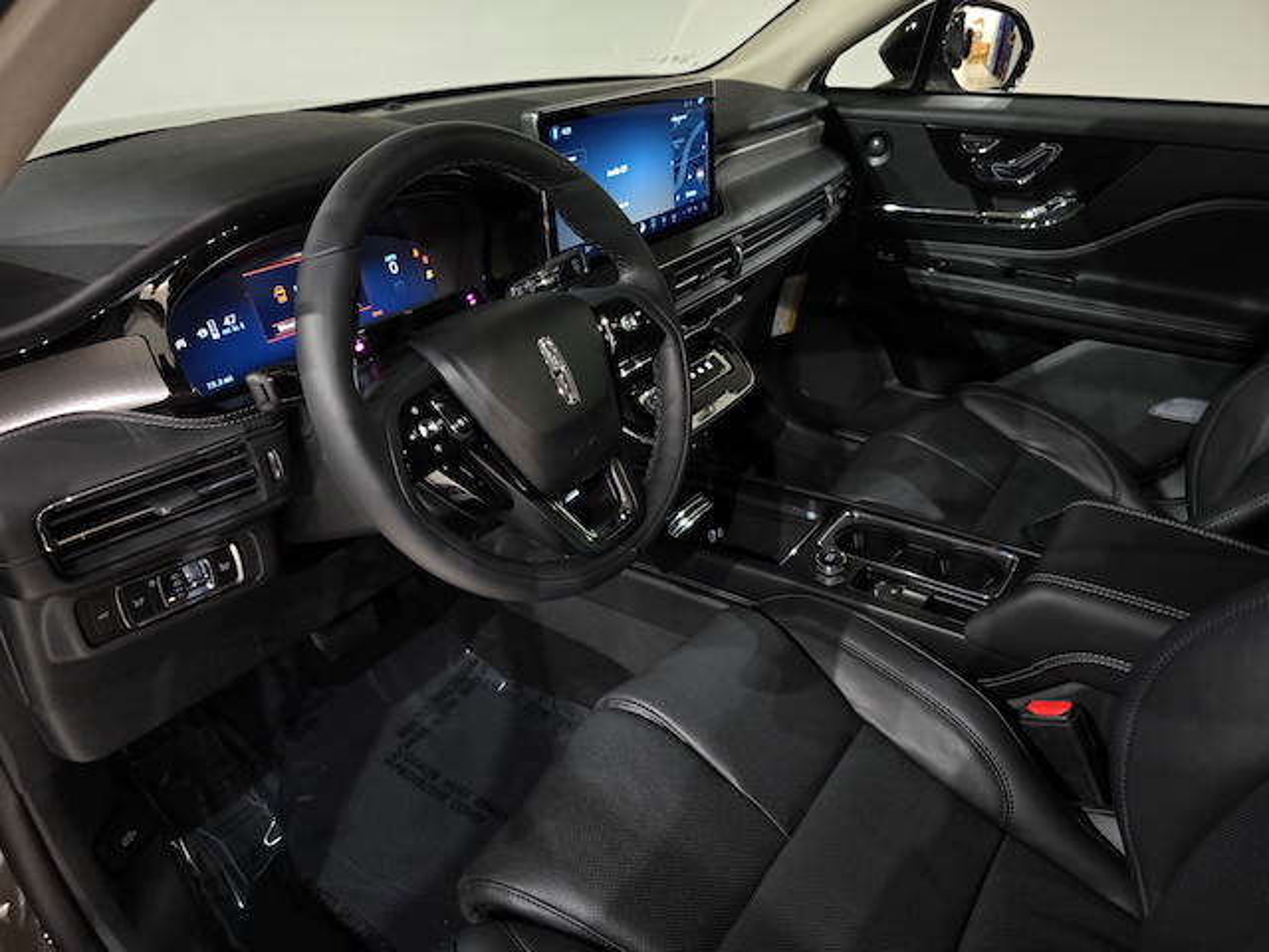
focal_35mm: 23
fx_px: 843
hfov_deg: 73.9
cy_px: 476
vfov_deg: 58.9
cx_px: 634
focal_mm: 6.3
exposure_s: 1/36
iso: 320
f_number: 1.7
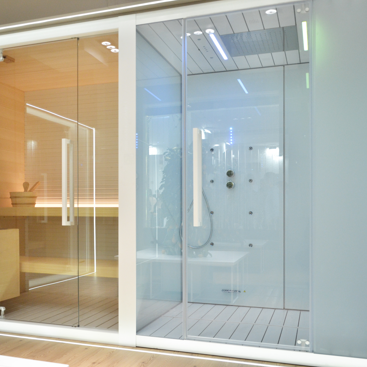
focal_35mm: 41
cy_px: 184
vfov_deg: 41.3
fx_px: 488
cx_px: 121
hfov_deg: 40.7
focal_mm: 21
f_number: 4
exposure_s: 1/160
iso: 800
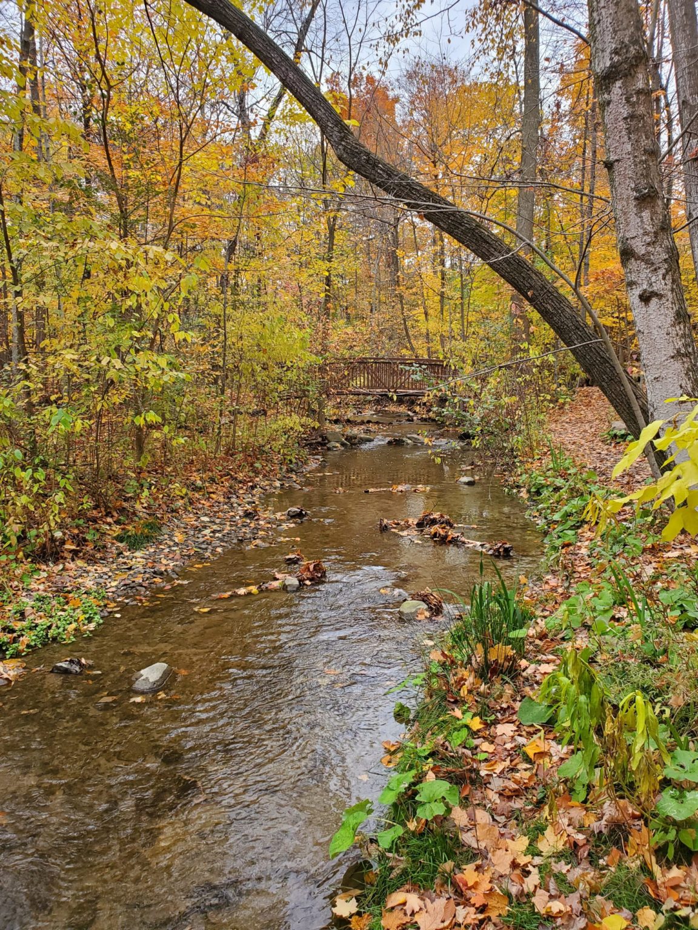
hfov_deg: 53.1
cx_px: 349
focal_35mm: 26
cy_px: 465
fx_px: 699
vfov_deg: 67.3
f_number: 2.4
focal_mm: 4.3
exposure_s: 1/120
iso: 100
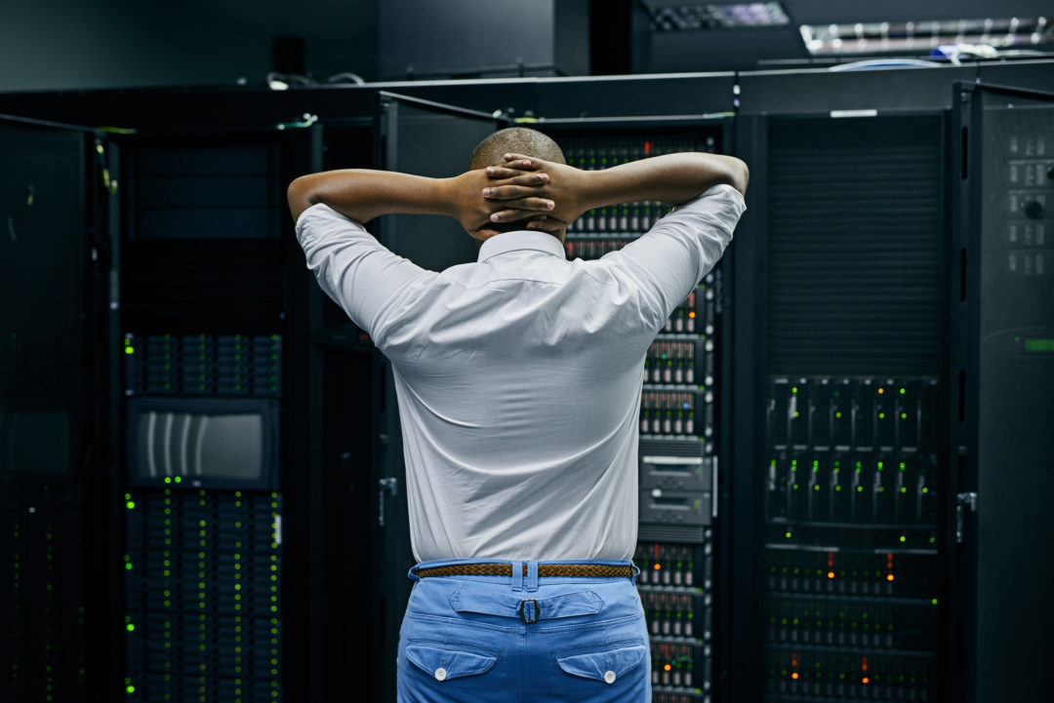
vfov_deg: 27.0
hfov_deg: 39.6
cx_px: 527
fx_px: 1464
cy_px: 352
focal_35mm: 50
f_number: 2.5
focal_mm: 50
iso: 640
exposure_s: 1/100
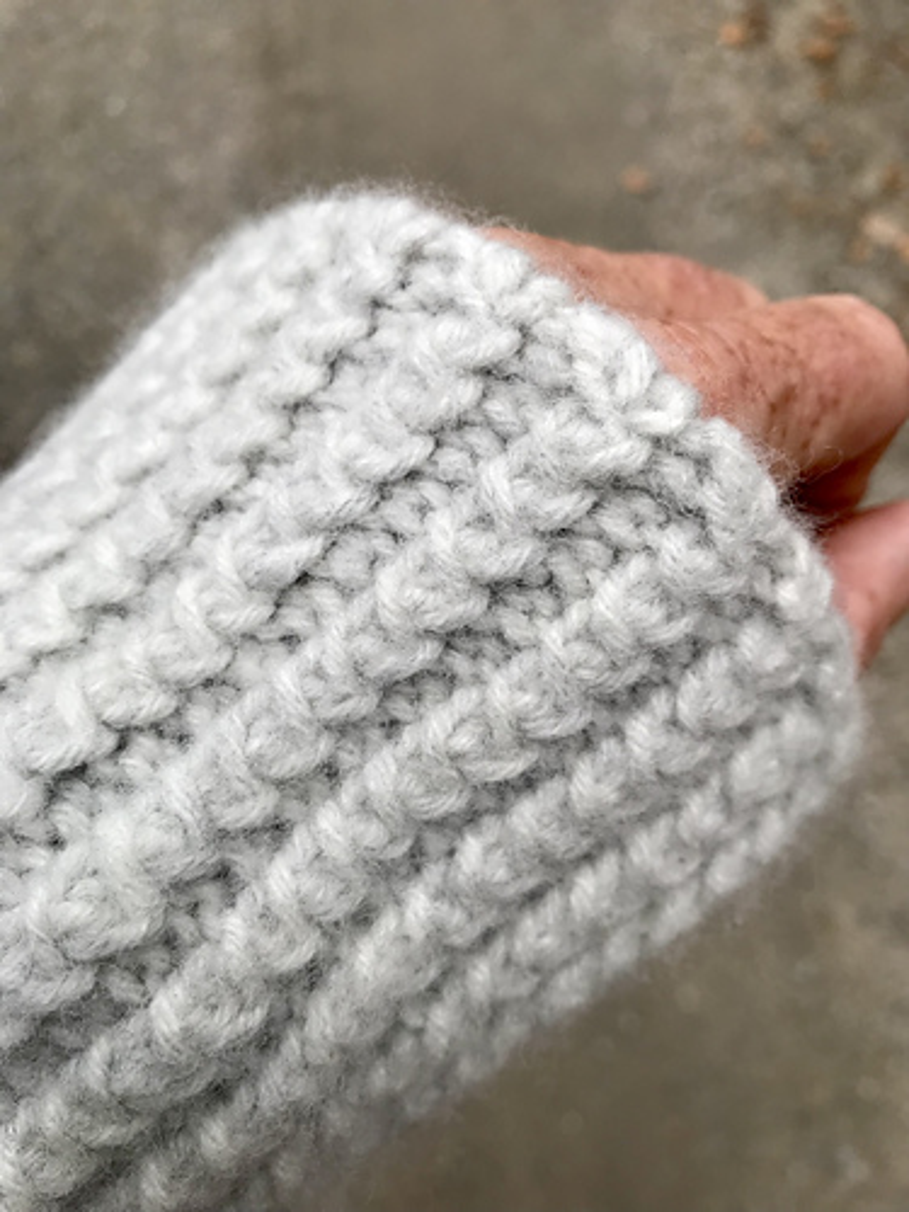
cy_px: 606
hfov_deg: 49.7
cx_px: 454
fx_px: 980
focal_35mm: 28
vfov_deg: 63.4
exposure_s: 1/169
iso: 20
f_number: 1.8
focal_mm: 3.99
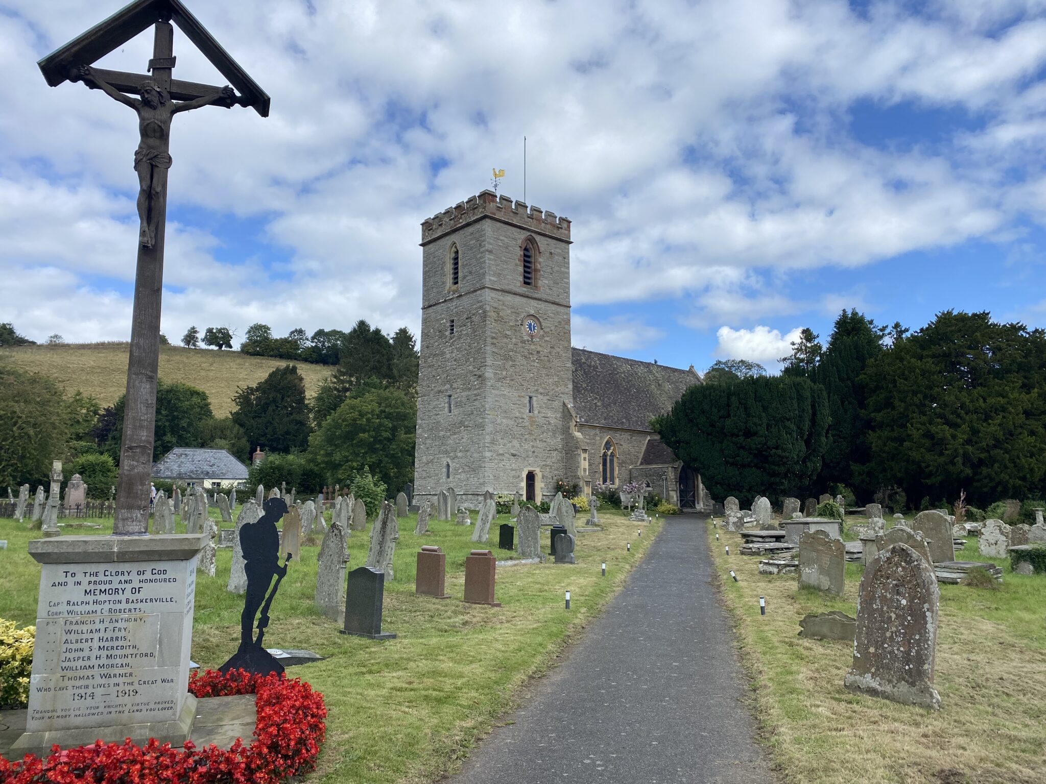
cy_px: 392
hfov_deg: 67.3
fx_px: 786
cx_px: 523
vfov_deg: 53.1
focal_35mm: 26
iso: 32
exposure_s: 1/2755
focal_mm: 4.25
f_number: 1.8
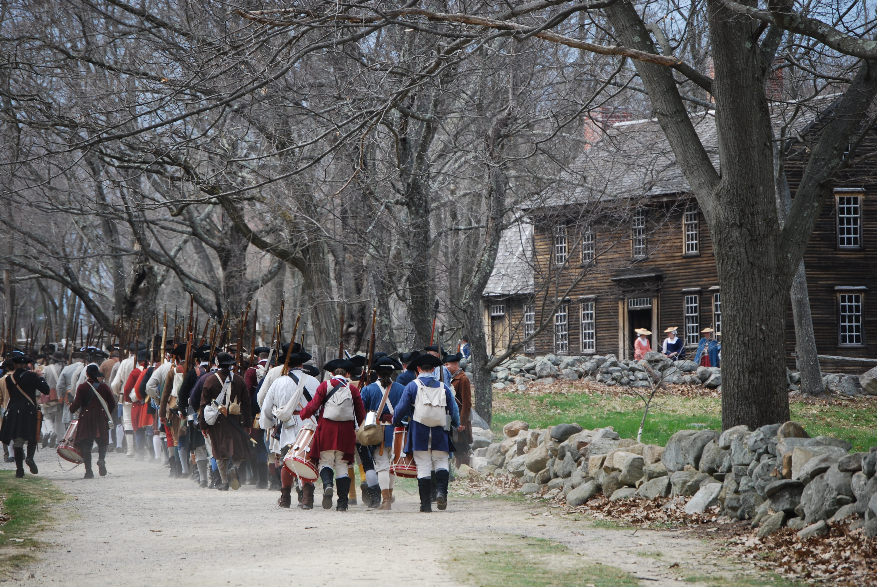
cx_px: 438
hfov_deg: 9.5
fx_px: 5305
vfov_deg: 6.3
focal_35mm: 218
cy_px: 294
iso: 200
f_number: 5.3
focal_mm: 145
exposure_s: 1/500
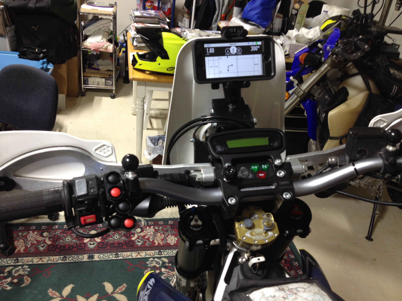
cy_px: 150
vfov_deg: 40.7
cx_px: 201
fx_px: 406
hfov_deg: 52.6
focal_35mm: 35
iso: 80
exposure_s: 1/20
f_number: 2.4
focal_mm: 4.28
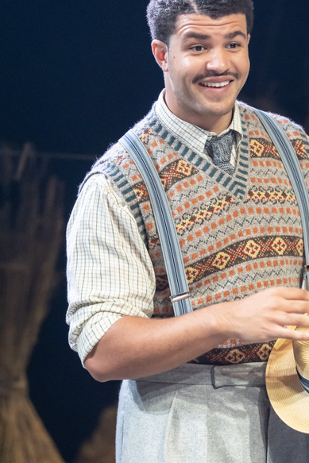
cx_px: 295
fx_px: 4966
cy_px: 189
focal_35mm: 386
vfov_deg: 5.3
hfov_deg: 3.6
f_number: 4.5
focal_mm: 200
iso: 2000
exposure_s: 1/125
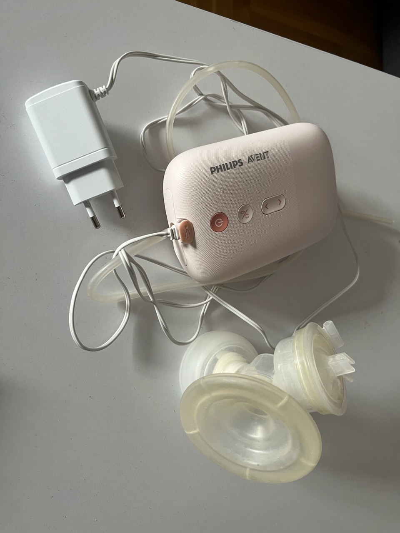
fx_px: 401
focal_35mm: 26
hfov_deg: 53.1
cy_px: 266
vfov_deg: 67.3
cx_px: 200
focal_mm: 5.1
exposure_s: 1/50
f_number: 1.6
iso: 125
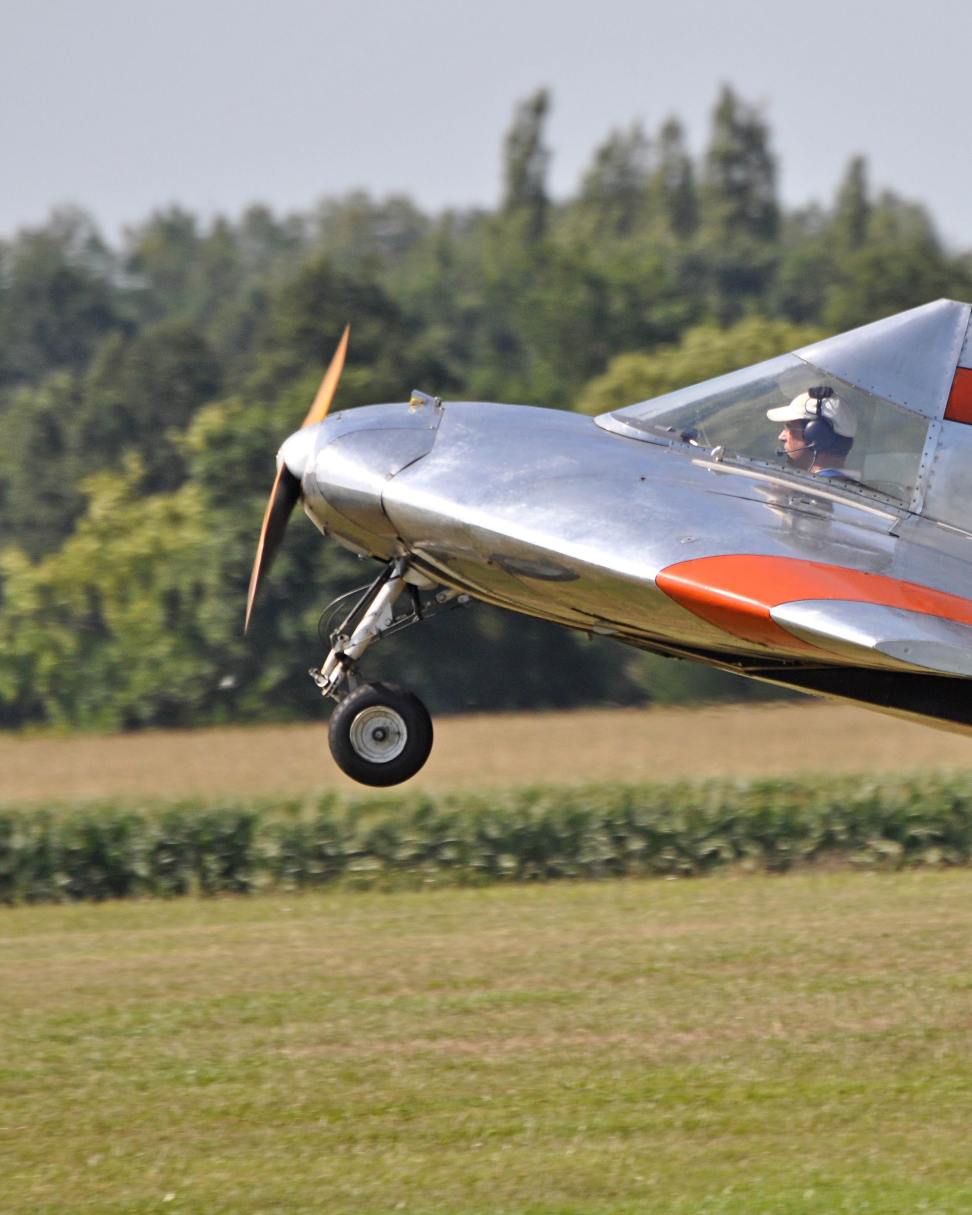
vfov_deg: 3.0
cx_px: 794
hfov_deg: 2.4
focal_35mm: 636
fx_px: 22871
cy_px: 608
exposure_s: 1/1250
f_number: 5.6
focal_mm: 300
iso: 400
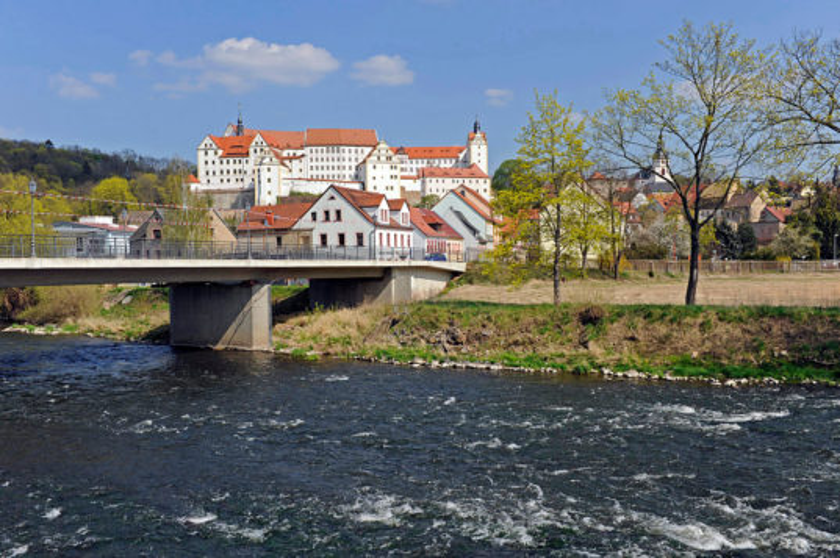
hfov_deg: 53.2
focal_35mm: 36
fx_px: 839
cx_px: 420
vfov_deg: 36.8
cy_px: 279
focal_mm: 36
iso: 200
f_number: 10
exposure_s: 1/400
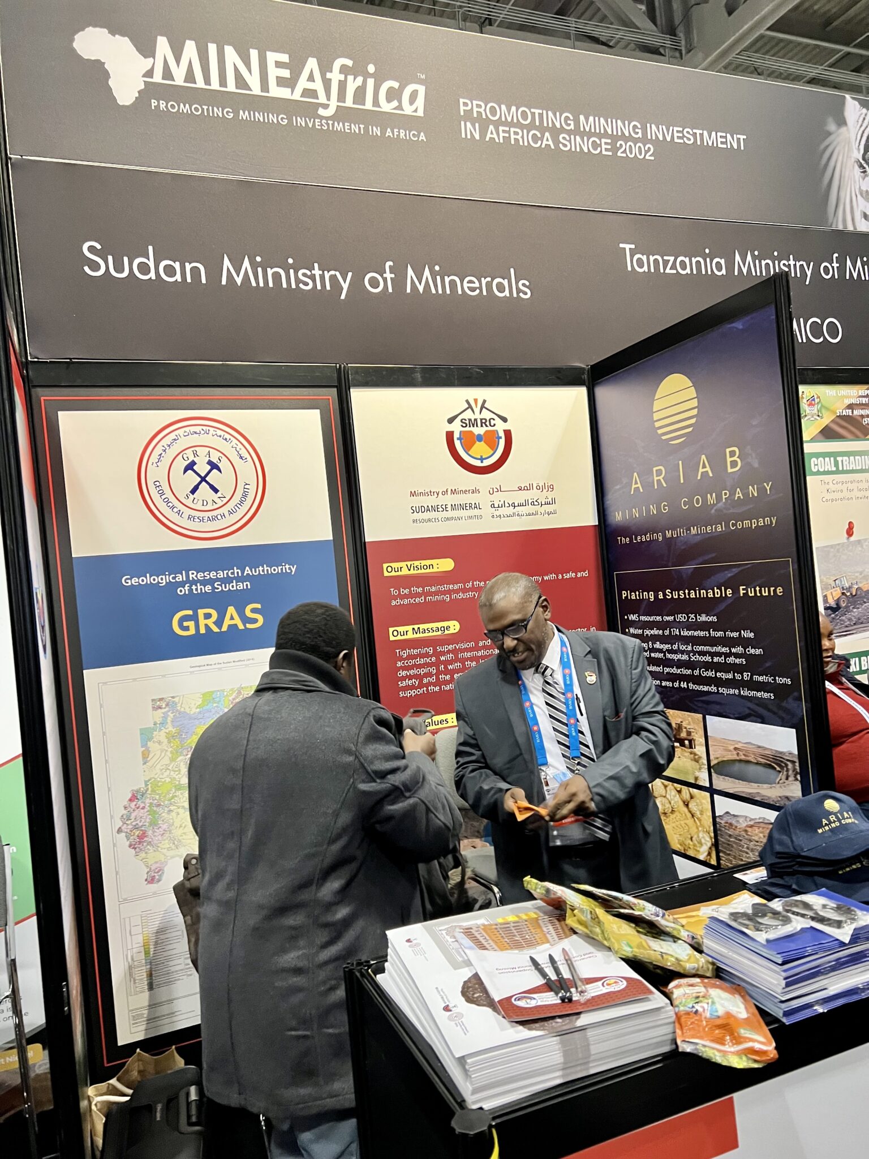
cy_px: 580
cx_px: 434
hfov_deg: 53.1
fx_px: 870
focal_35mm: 26
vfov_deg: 67.3
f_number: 1.5
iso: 200
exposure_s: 1/60
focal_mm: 5.7
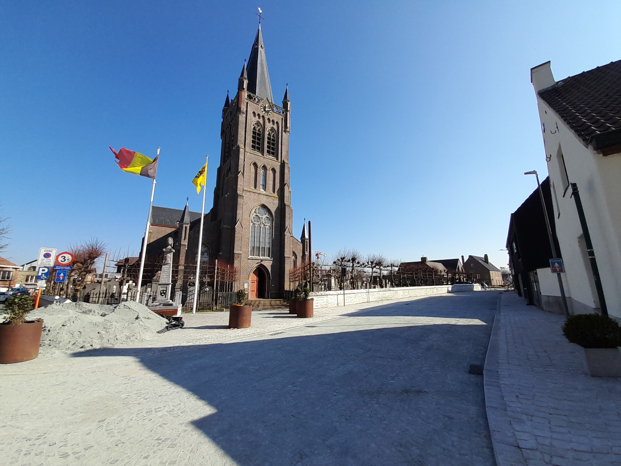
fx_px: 233
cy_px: 233
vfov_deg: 89.9
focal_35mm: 13
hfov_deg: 106.2
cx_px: 310
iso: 40
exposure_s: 1/1091
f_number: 2.2
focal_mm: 1.13
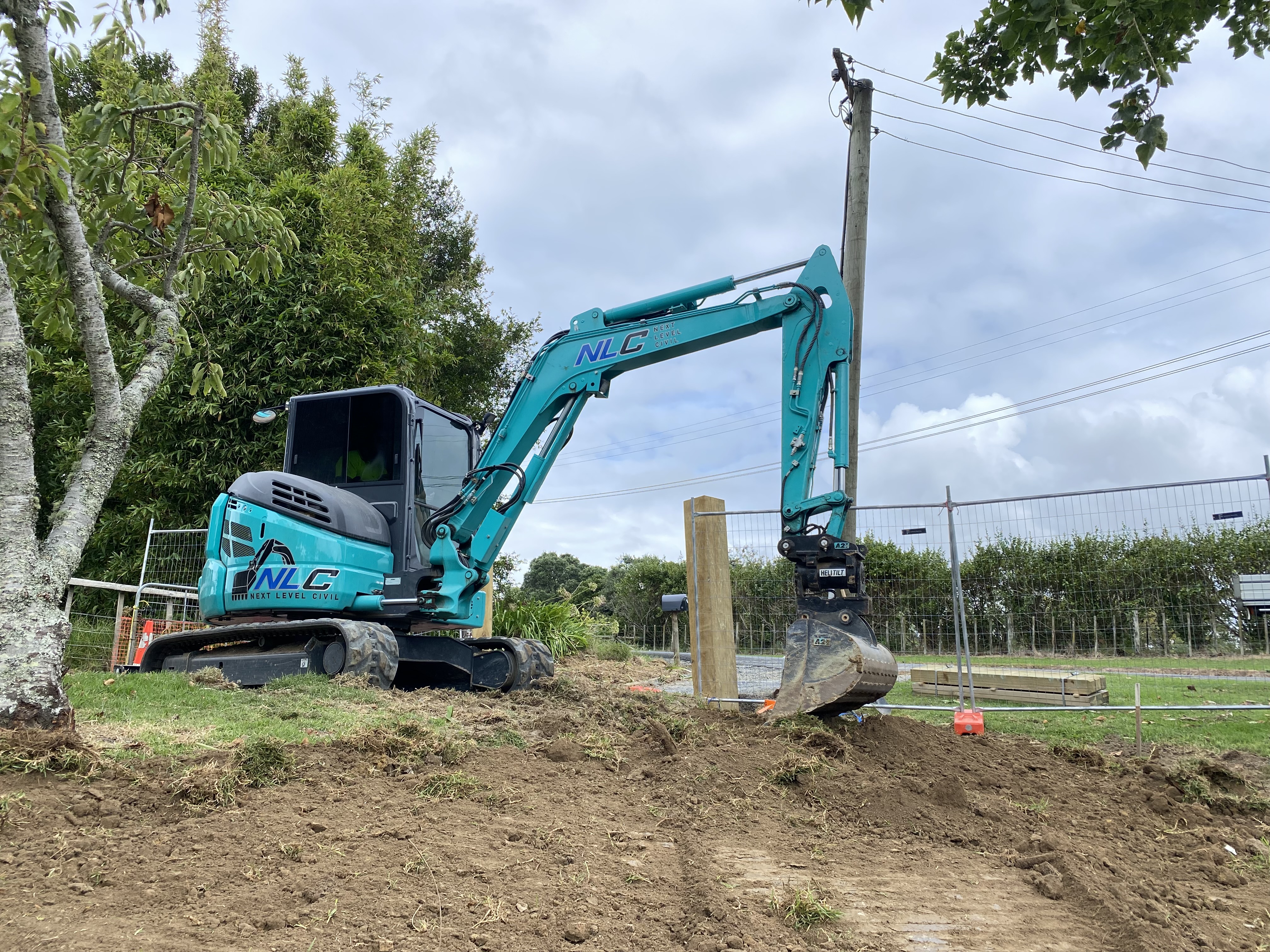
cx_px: 635
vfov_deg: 53.1
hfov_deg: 67.3
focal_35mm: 26
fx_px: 954
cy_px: 476
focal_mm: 4.25
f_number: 1.8
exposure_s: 1/934
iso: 32
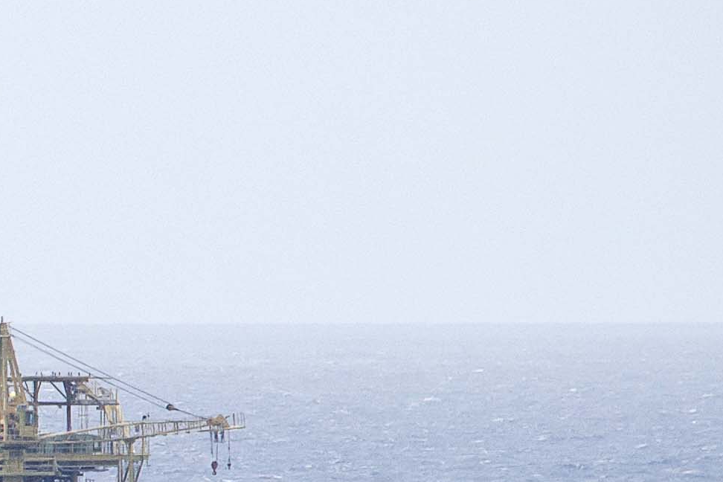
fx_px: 36368
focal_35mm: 1811
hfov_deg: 1.1
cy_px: 482
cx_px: -699
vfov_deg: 0.8
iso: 400
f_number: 8
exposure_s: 1/4000
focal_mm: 240
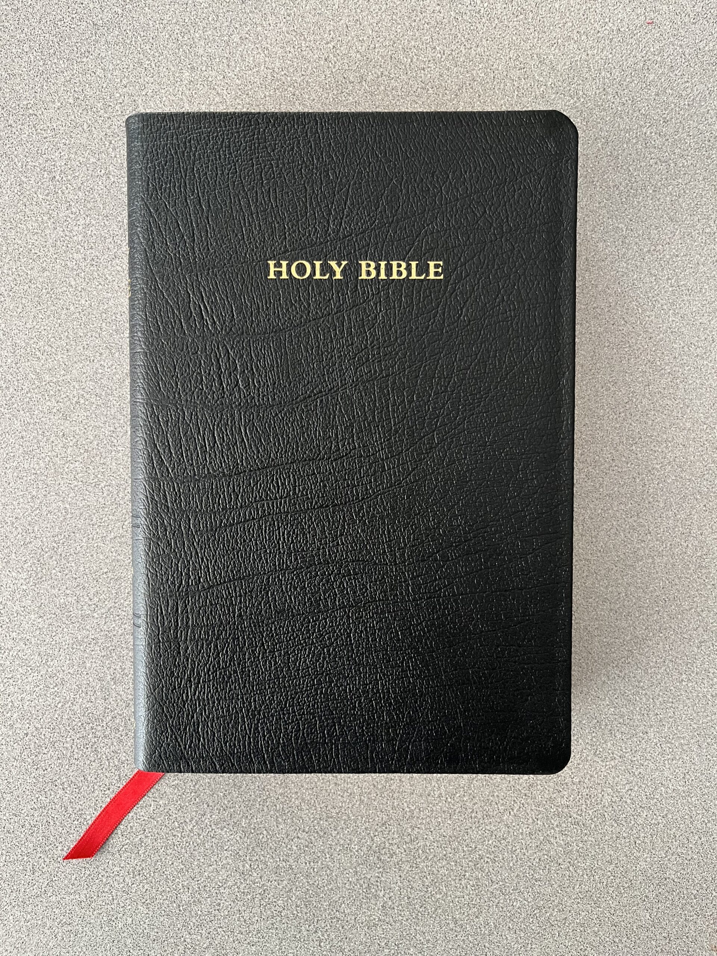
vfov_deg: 67.3
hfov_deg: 53.1
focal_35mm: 26
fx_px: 718
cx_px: 358
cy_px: 478
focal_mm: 5.1
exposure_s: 1/82
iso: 125
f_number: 1.6
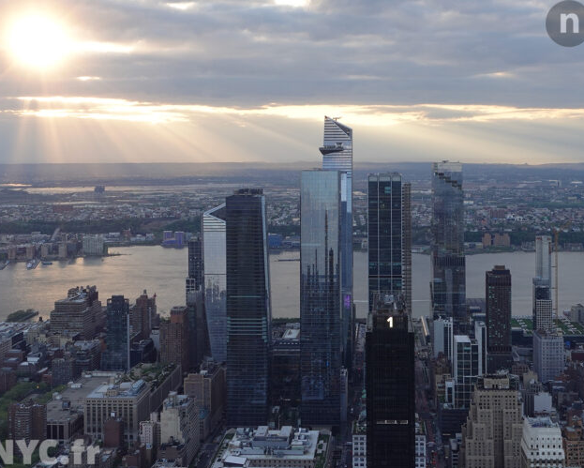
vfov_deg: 40.2
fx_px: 640
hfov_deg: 48.9
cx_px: 339
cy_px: 233
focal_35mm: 37
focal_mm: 12.52
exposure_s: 1/100
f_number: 5.6
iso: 125
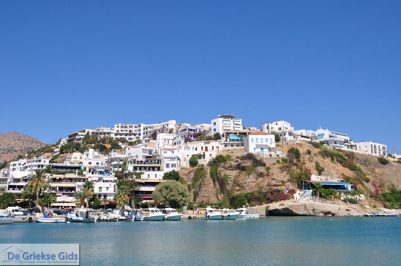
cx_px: 200
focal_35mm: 38
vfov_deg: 35.4
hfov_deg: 51.3
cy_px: 133
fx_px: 417
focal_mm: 25
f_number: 9
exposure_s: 1/640
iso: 200
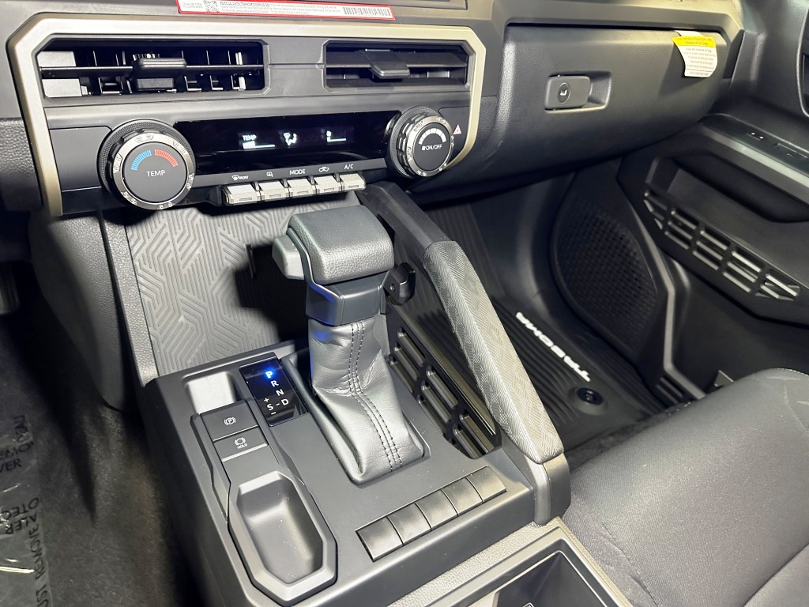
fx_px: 561
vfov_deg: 56.8
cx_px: 404
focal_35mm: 24
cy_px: 304
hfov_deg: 71.6
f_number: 1.78
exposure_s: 1/30
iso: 800
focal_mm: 6.86
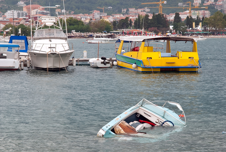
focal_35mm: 128
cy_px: 76
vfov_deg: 10.8
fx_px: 801
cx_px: 113
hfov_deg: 16.1
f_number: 13
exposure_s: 1/100
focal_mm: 85
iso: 200
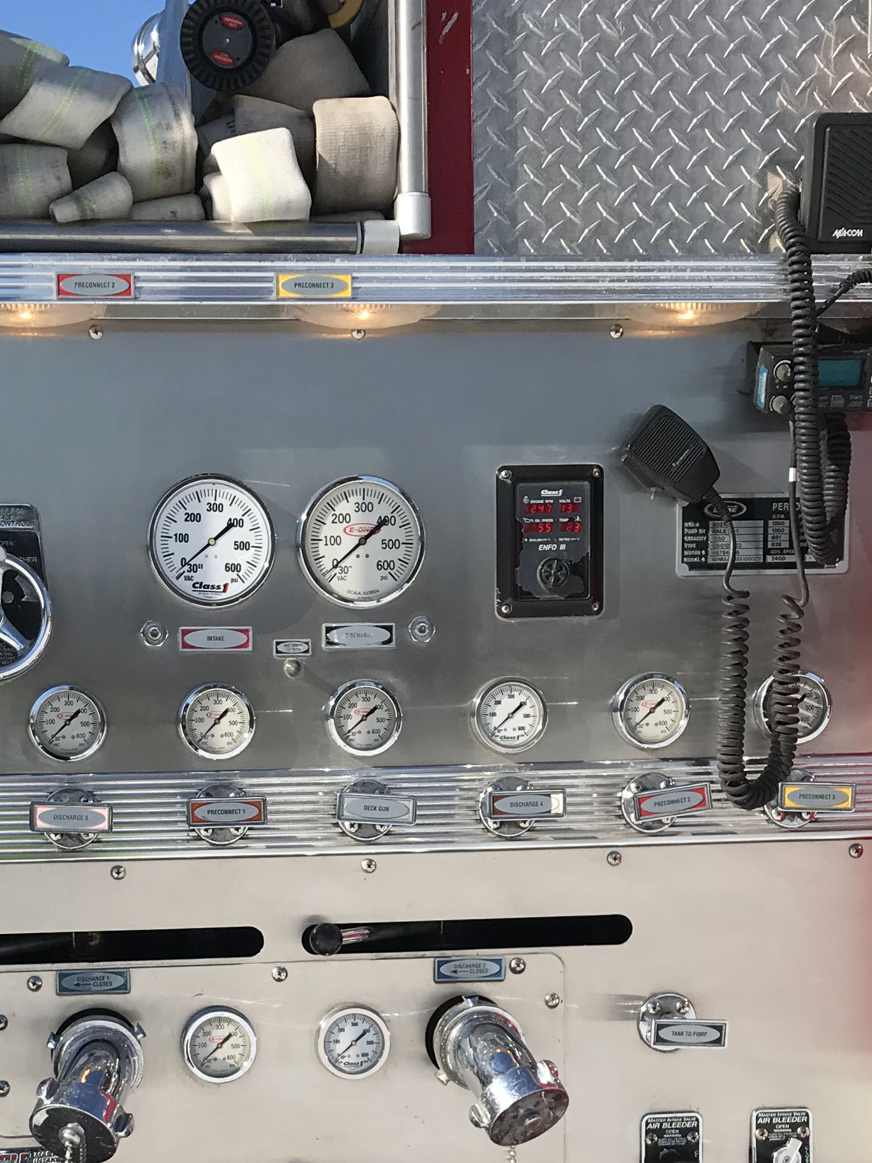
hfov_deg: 23.6
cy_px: 998
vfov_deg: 30.1
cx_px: 312
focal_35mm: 62
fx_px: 2082
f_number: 1.8
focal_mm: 3.99
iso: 20
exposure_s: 1/2591
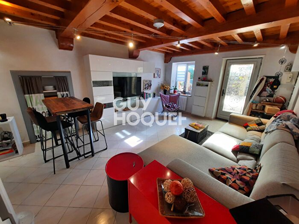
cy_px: 112
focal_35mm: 13
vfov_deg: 89.9
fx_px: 112
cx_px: 150
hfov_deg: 106.2
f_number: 2.2
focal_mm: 1.74
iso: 125
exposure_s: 1/50
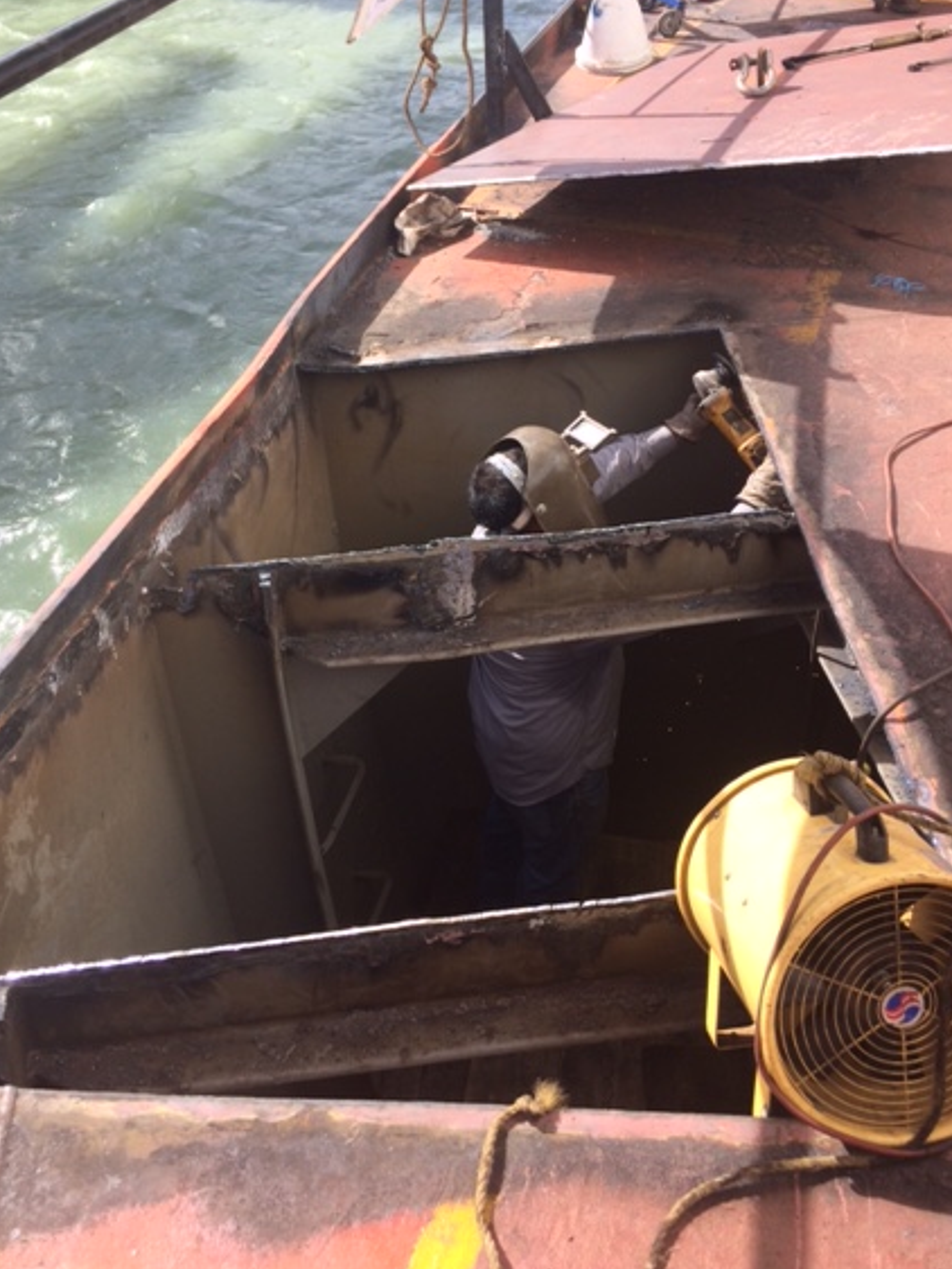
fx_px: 1209
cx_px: 453
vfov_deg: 55.2
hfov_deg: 43.0
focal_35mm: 33
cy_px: 553
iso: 32
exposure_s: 1/805
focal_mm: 4.15
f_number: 2.2
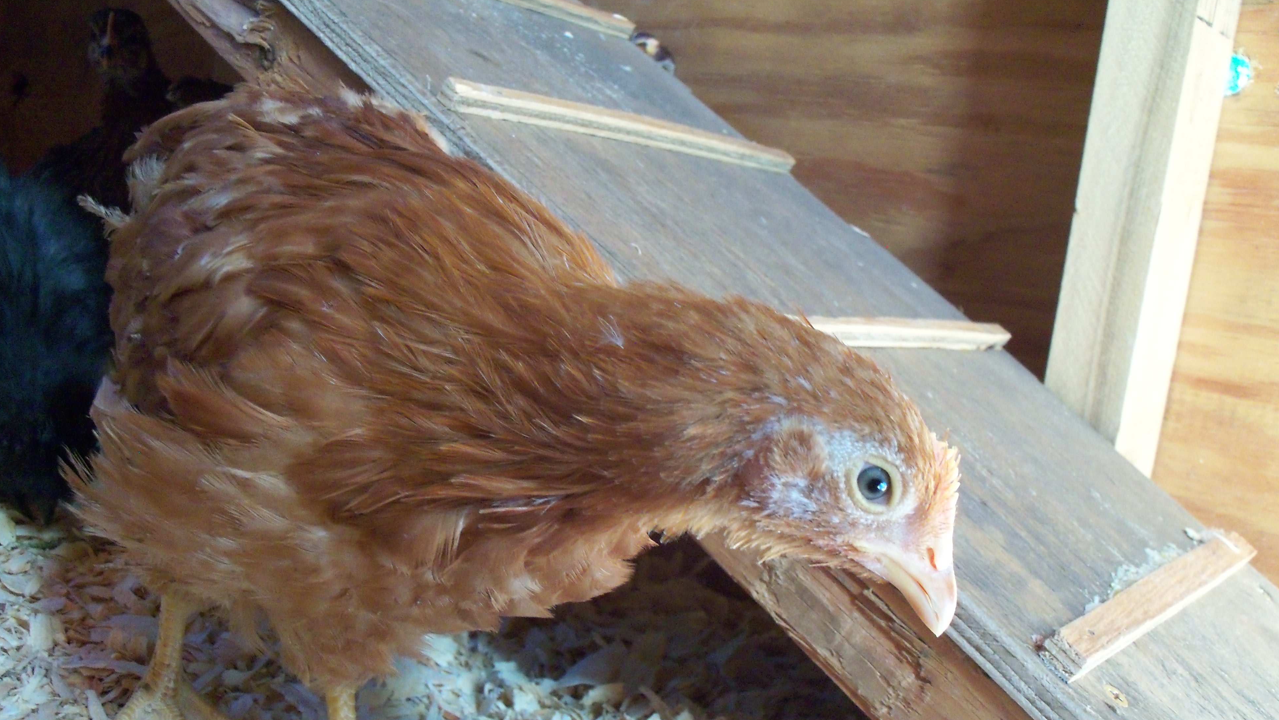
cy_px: 455
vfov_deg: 30.3
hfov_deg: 51.6
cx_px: 641
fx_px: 1323
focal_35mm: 39
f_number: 3
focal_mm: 6.3
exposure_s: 1/60
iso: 250
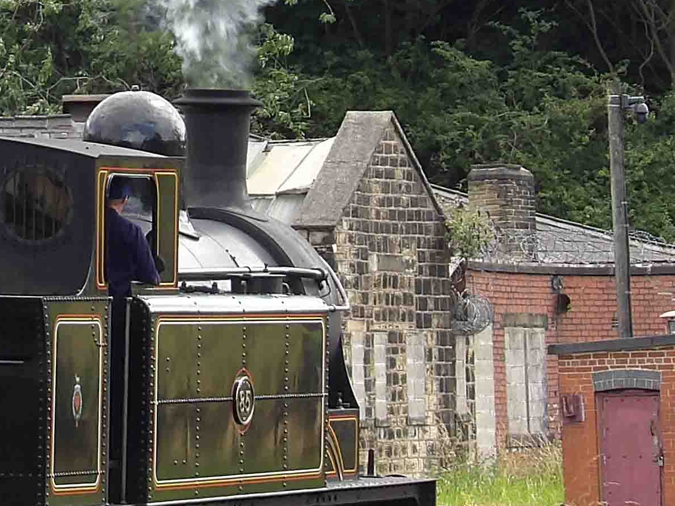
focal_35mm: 393
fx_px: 7663
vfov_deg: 3.8
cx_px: 56
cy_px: 15
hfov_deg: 5.0
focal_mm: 18.2
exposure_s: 1/218
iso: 100
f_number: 4.2
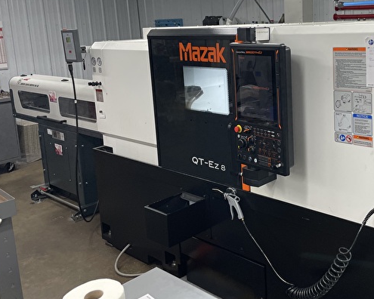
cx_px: 280
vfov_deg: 36.2
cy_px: 103
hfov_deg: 43.4
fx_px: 454
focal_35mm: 41
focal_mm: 4.2
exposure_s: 1/120
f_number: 1.6
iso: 100
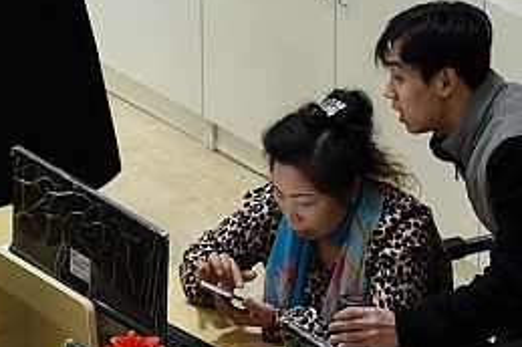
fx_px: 3693
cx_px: 250
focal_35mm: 255
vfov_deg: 5.4
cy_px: 146
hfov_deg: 8.1
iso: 1000
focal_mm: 55
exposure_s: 1/50
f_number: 5
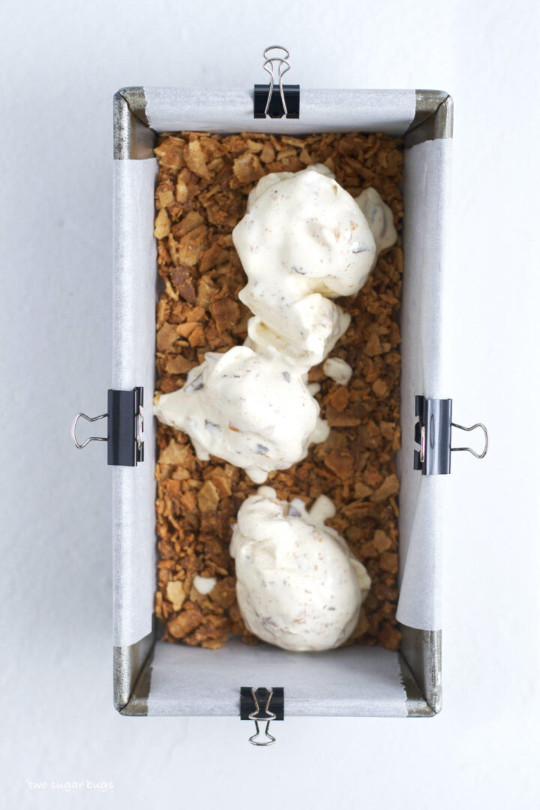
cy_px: 405
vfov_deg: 27.0
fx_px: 1687
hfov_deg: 18.2
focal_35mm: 75
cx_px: 270
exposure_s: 1/125
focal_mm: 50
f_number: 2.8
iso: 100
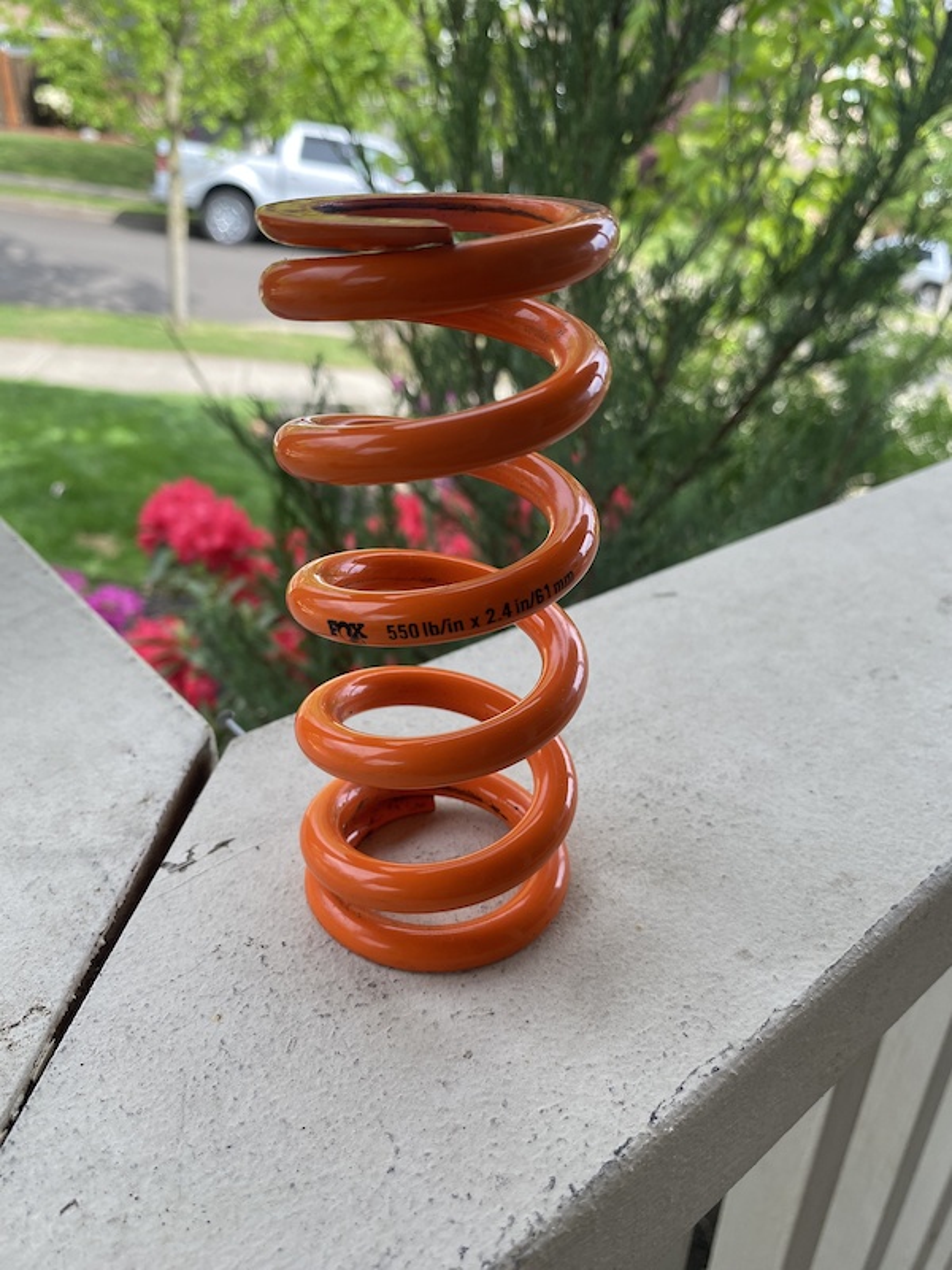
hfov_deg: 53.1
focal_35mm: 26
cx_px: 476
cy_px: 635
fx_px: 953
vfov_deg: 67.3
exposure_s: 1/437
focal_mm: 4.25
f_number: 1.8
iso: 32
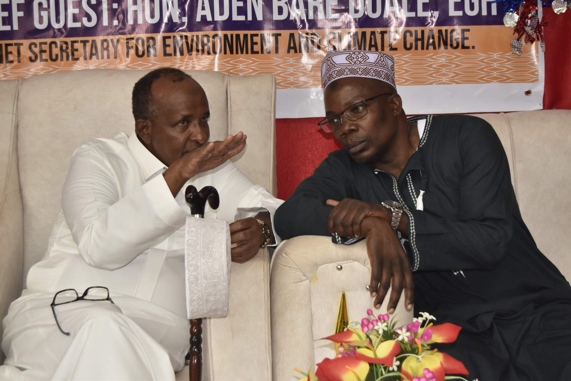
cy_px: 190
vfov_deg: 19.7
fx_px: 1094
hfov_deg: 29.2
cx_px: 286
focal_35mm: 69
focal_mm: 46
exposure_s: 1/125
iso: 800
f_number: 5.6
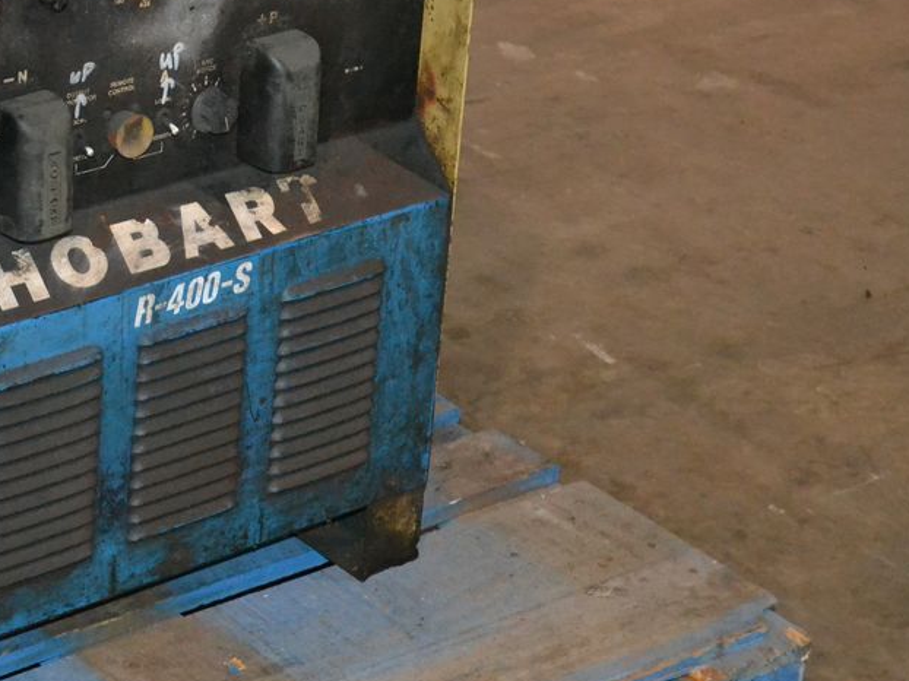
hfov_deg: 17.7
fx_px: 2861
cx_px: 19
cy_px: 137
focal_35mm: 109
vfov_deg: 13.5
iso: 3200
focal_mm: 34
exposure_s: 1/60
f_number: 5
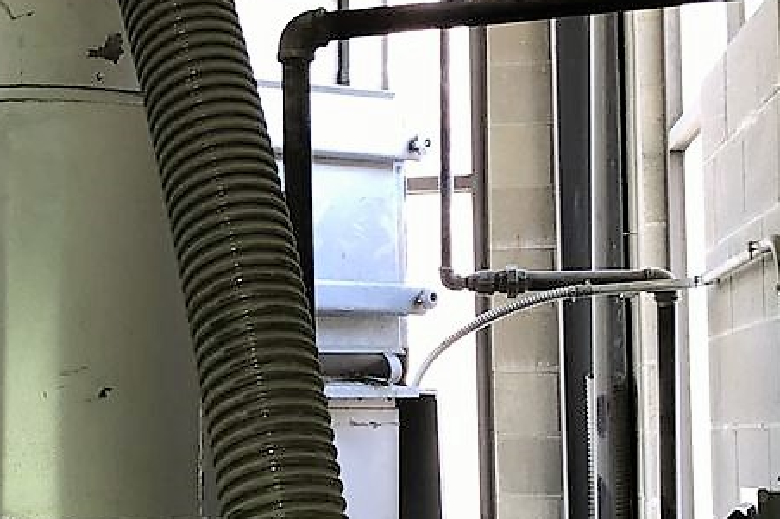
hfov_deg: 22.0
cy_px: 364
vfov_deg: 15.0
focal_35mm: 91
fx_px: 1971
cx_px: 122
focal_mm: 3.99
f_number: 1.8
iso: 40
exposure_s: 1/12
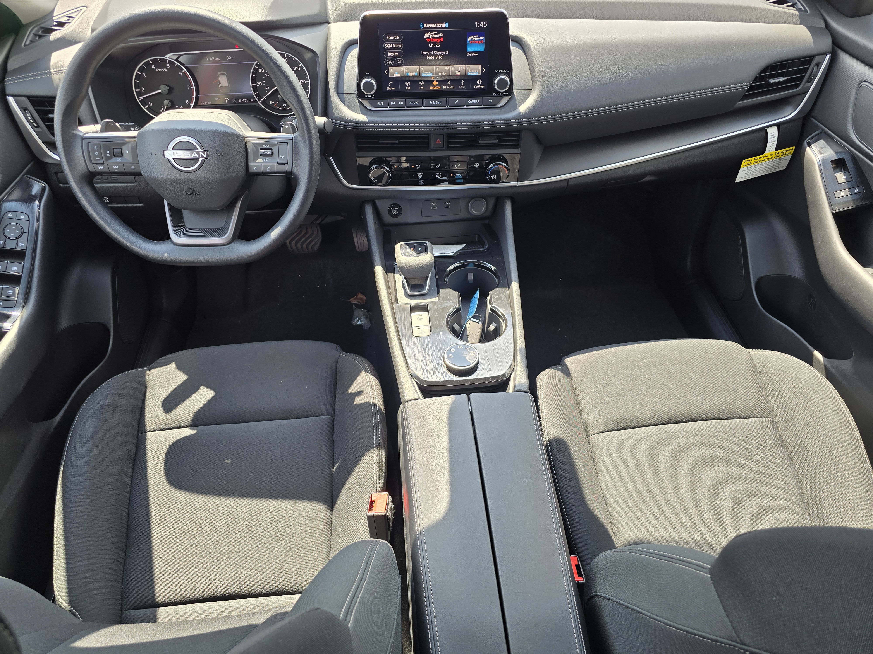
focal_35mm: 23
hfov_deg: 73.9
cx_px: 436
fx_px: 580
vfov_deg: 58.9
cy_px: 327
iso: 50
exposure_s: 1/180
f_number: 1.7
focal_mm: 6.3
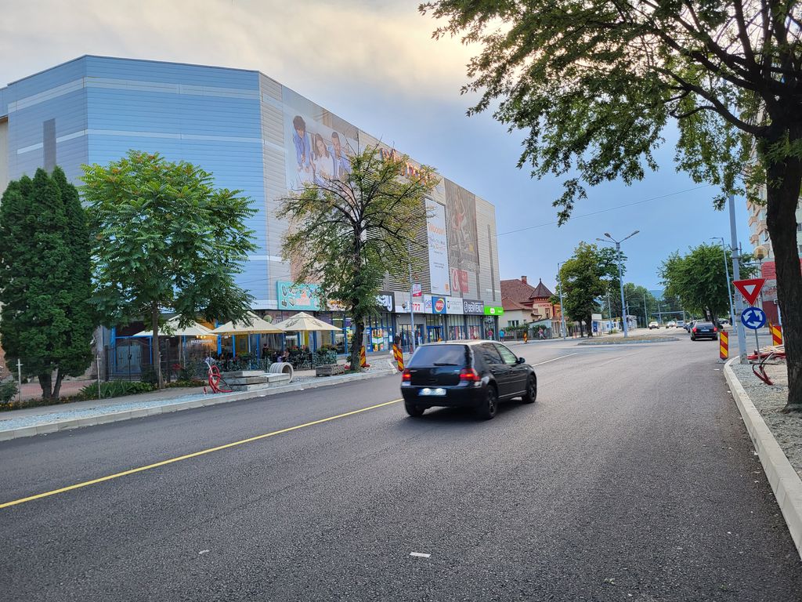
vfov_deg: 53.1
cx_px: 401
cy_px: 301
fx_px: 602
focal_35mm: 26
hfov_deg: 67.3
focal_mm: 5.4
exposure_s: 1/121
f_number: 1.8
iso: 40
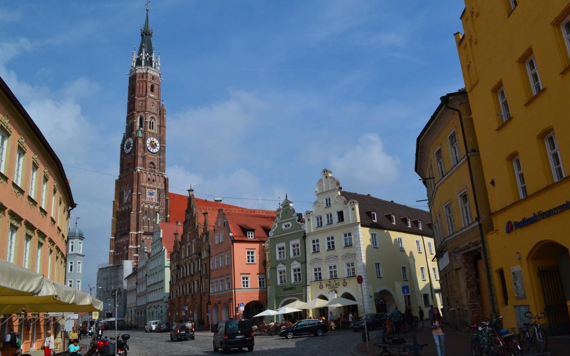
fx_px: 435
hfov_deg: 66.5
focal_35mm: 28
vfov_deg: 44.5
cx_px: 282
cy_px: 172
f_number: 11
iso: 280
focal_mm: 18
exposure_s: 1/500
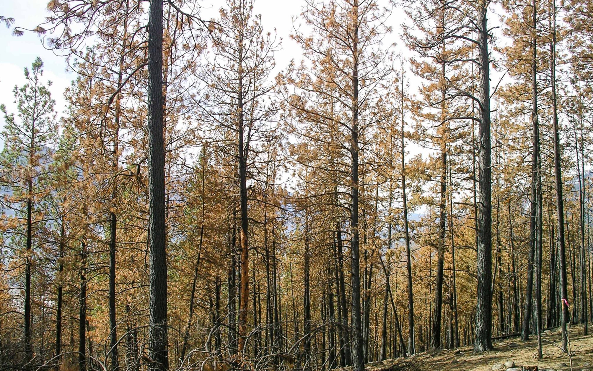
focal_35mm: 40
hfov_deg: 49.3
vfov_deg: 32.0
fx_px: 646
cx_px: 297
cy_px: 197
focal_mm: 7.8
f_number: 4
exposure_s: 1/317
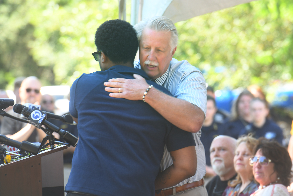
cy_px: 98
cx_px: 146
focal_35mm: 200
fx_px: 1628
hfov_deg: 10.3
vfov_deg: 6.9
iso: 400
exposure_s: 1/160
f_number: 5.6
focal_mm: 200
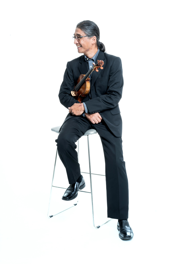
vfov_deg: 36.2
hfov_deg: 24.6
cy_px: 132
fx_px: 403
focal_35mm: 55
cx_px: 88
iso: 80
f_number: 18
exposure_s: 1/160
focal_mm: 55
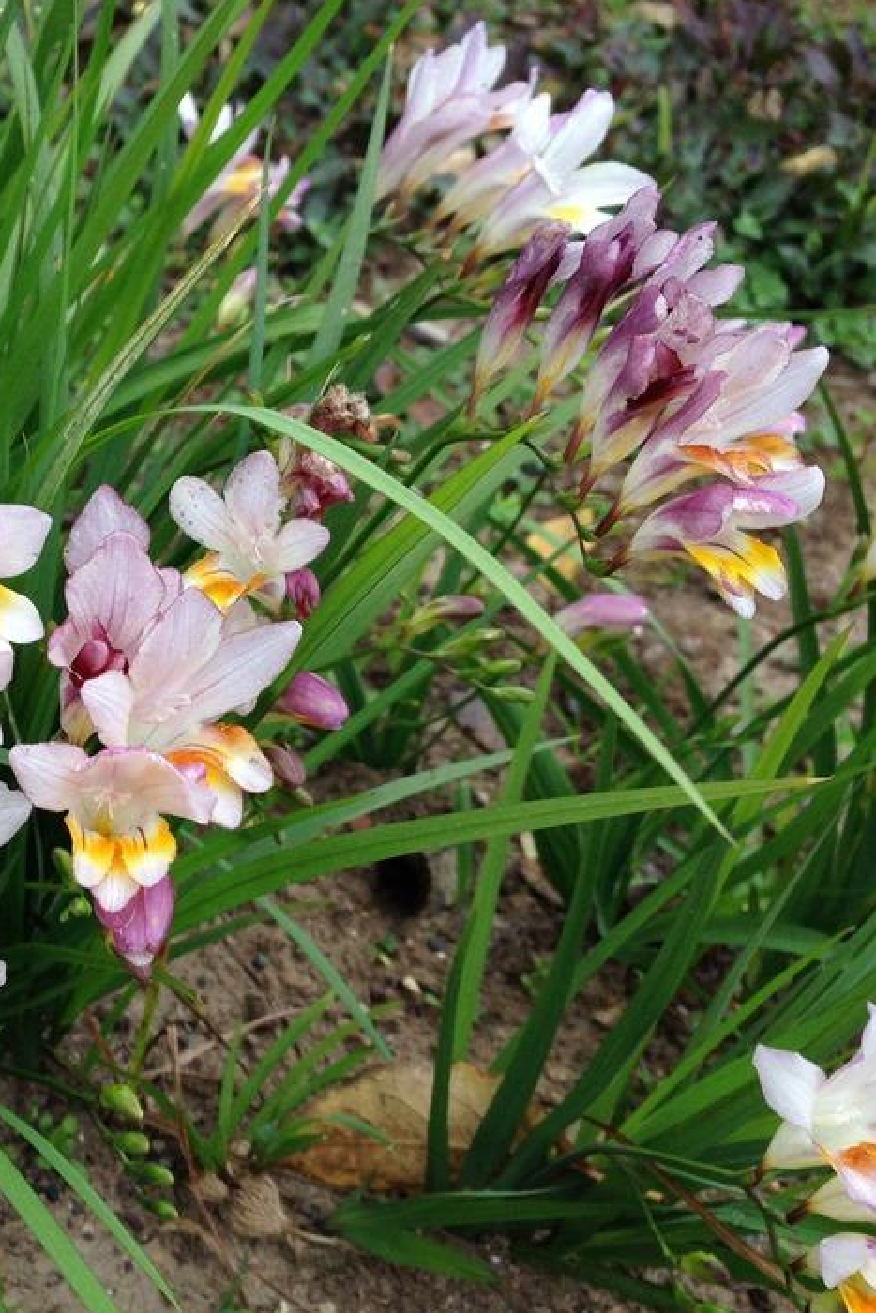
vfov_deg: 40.3
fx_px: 1787
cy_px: 662
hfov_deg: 26.9
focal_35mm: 49
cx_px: 152
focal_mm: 4.12
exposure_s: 1/120
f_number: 2.4
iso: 80
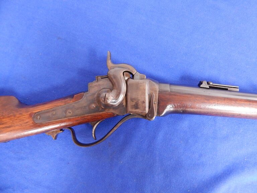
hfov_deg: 76.4
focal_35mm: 22
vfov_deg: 61.1
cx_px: 128
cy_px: 96
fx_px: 163
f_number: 3
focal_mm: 4
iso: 640
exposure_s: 1/8
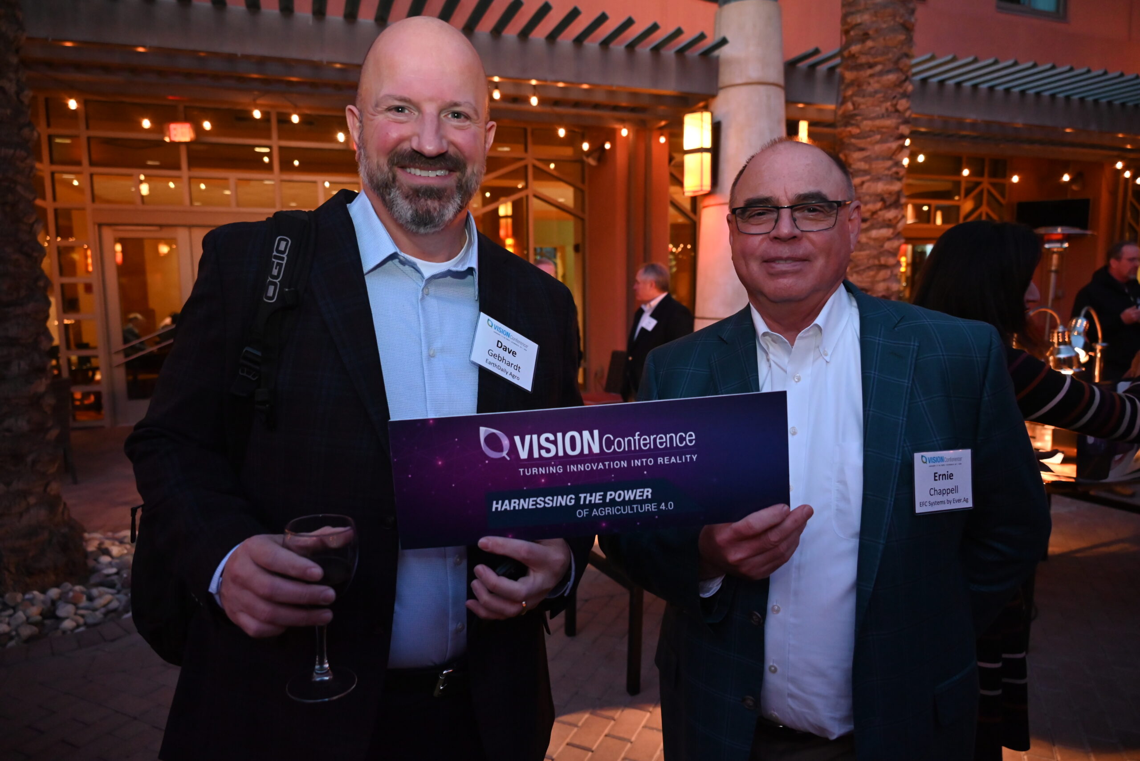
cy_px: 380
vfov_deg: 53.2
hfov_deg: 73.7
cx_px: 570
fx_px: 760
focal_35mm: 24
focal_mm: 24
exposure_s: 1/60
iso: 4000
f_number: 4
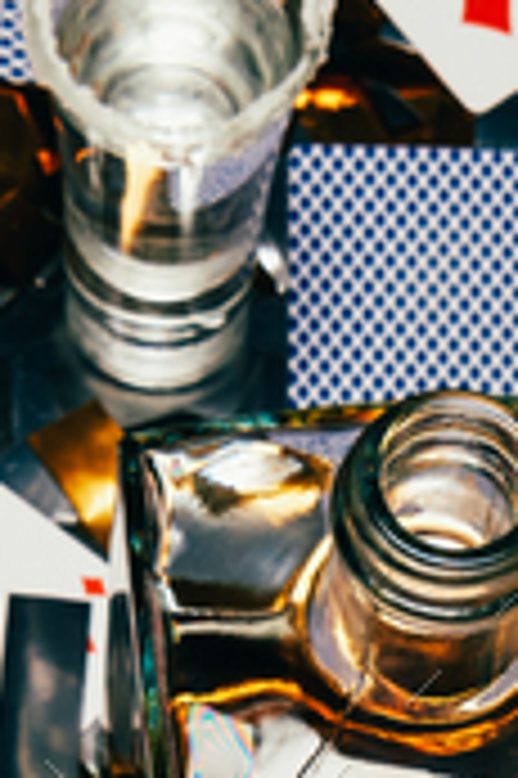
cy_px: 1552
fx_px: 4433
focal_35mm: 205
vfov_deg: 9.4
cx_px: 176
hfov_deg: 6.7
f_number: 11
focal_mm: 40
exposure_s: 1/160
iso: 100
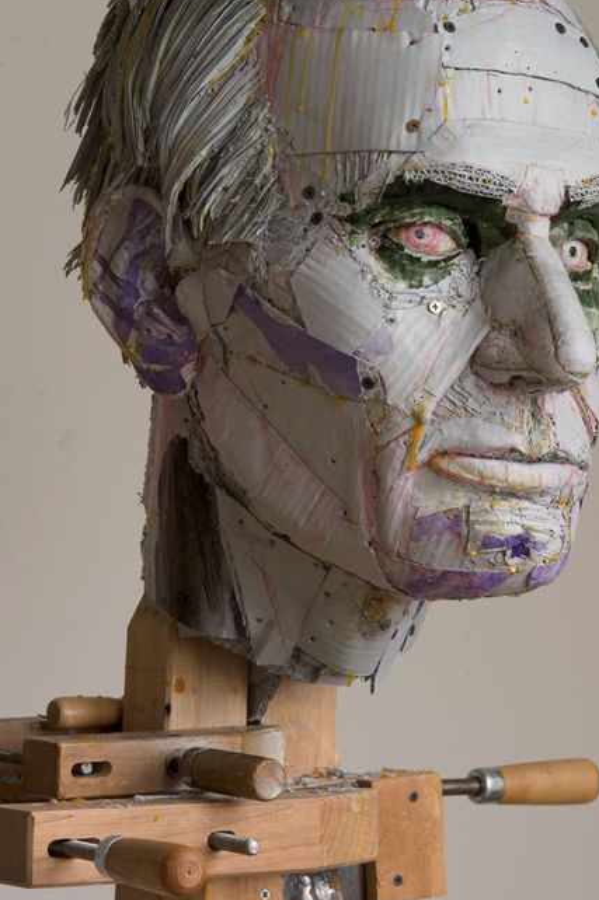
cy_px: 367
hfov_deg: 9.8
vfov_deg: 14.7
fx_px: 3500
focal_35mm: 140
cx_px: 353
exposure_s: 1/8
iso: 800
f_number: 10
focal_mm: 105
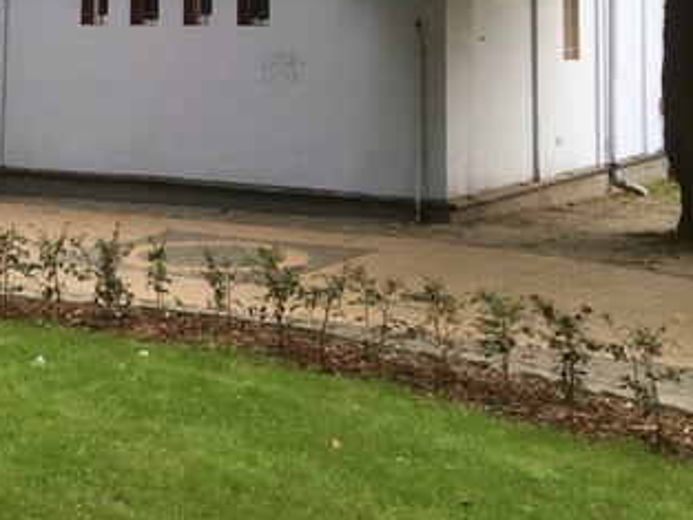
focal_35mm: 68
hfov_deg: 27.7
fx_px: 1362
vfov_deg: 20.6
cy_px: -55
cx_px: 92
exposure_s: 1/50
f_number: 2.2
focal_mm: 4.15
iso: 32
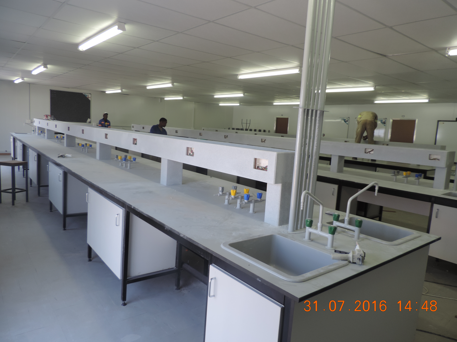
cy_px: 171
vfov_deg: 56.8
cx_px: 228
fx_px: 317
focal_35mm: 24
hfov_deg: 71.6
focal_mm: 4.3
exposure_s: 1/60
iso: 80
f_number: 3
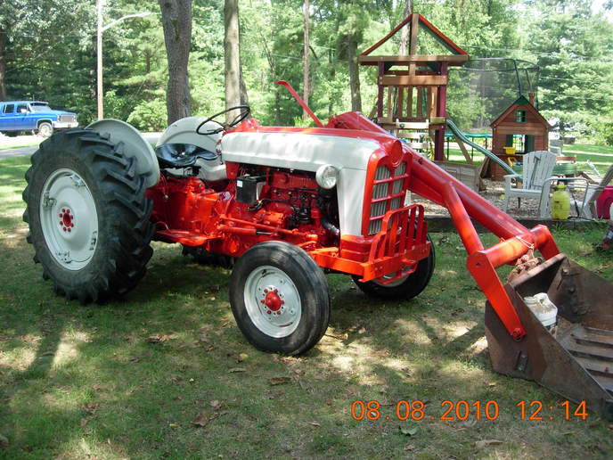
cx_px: 306
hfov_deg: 49.0
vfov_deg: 37.7
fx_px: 673
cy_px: 230
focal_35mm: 38
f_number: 2.8
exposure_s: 1/176
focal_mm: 7.8
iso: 79
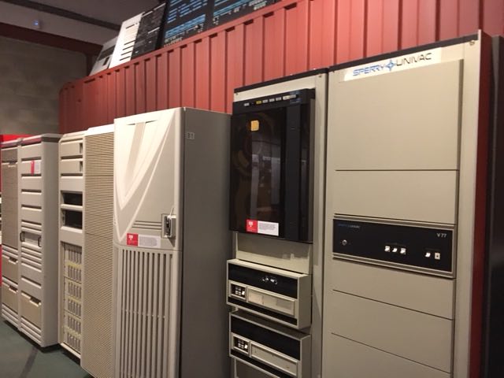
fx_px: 422
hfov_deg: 61.7
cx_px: 252
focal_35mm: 29
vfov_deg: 48.2
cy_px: 189
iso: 250
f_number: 2.2
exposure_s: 1/17
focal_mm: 4.15
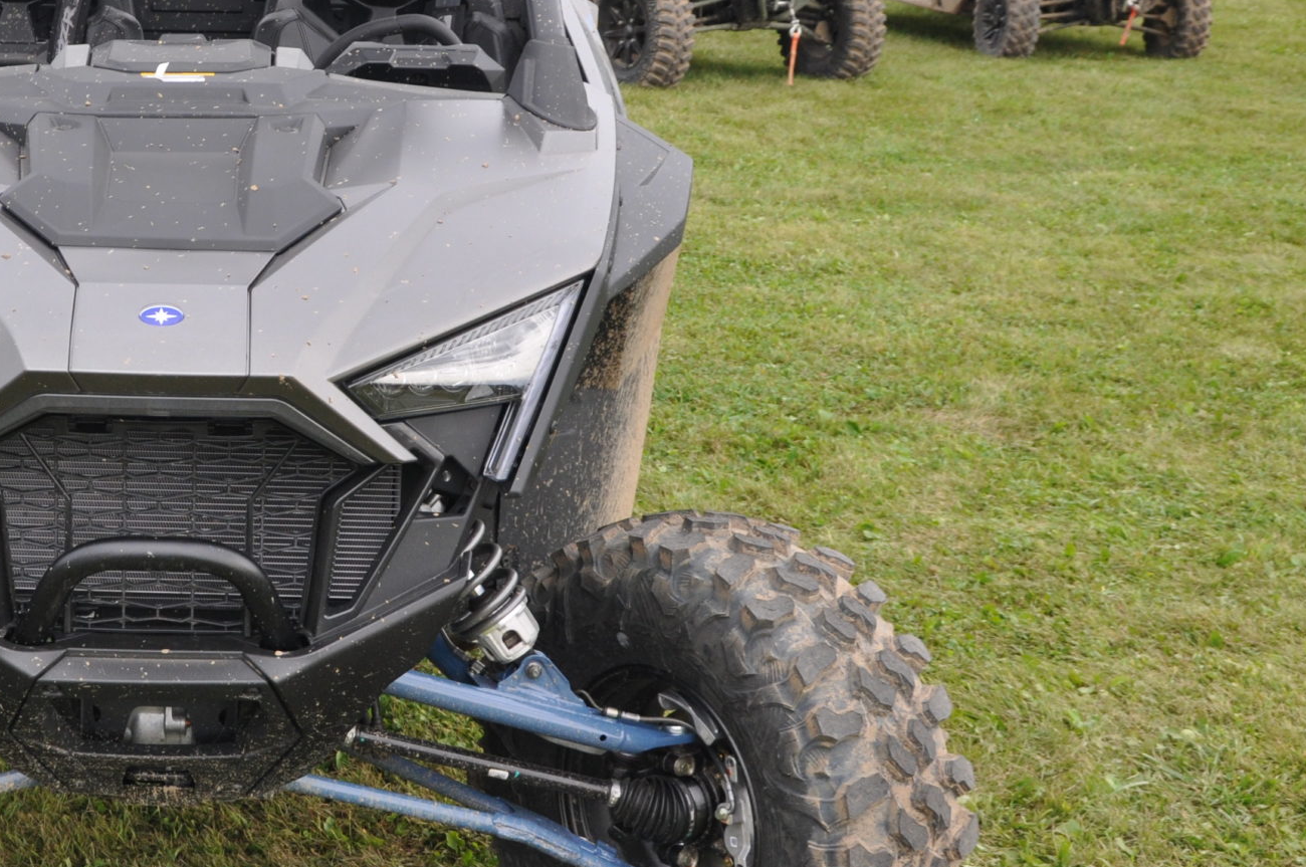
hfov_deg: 29.9
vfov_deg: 20.9
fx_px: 2355
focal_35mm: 65
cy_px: 378
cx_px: 183
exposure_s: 1/200
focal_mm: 22
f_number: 8
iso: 400
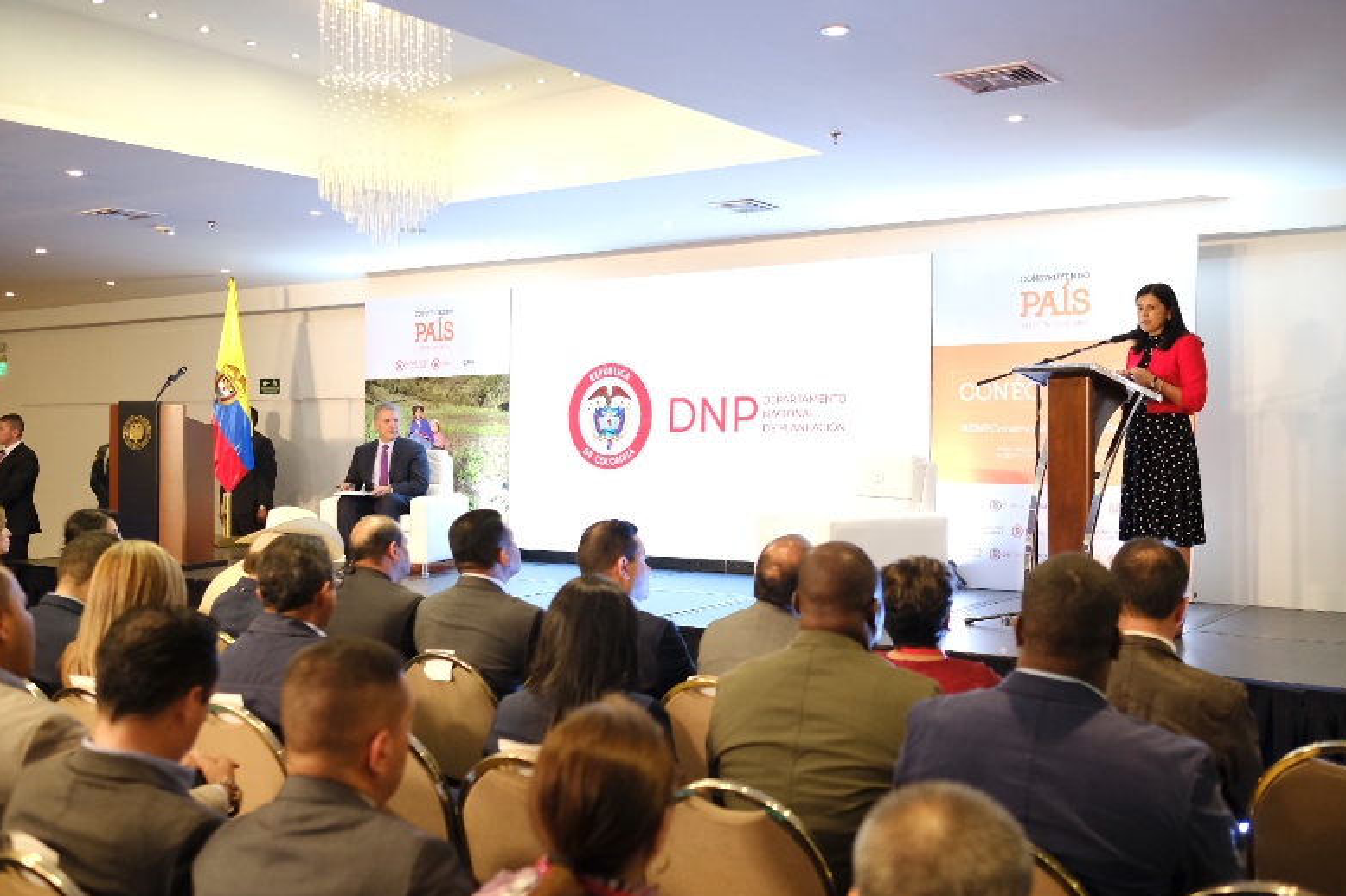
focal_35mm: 36
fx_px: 1345
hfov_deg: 53.2
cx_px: 676
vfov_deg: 36.8
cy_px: 447
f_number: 2
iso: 2500
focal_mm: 23
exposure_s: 1/200
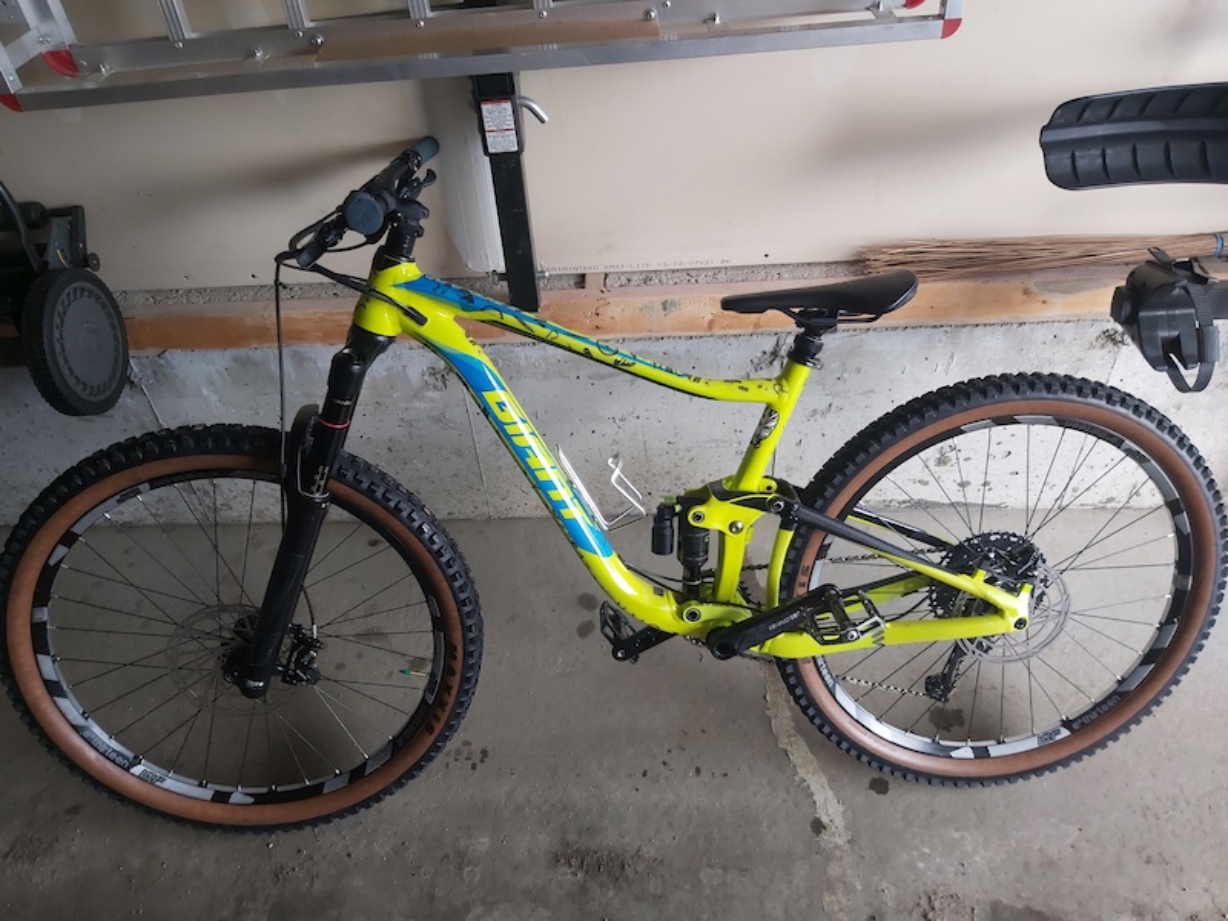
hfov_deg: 67.3
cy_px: 460
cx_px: 614
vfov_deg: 53.1
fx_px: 922
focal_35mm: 26
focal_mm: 3.92
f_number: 1.7
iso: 64
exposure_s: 1/137
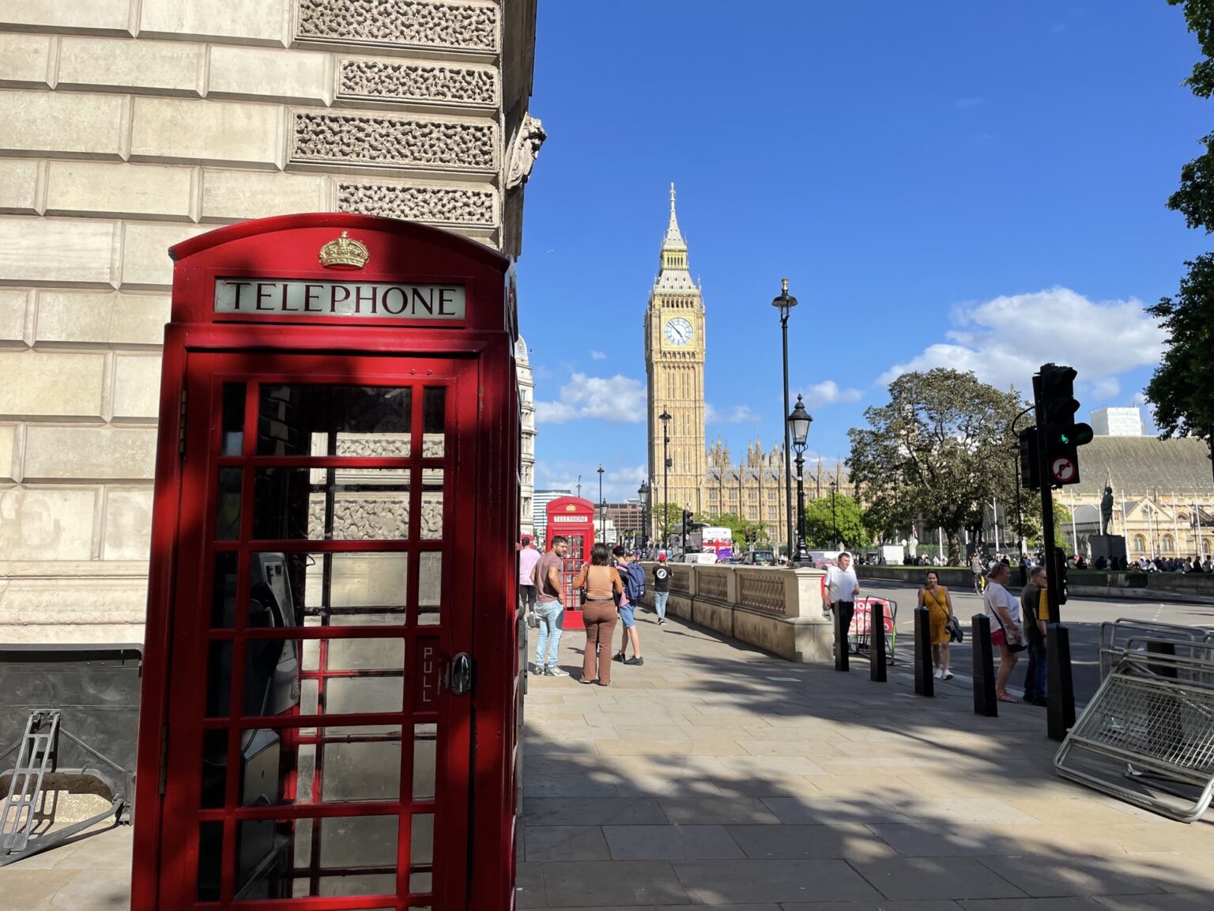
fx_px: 912
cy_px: 456
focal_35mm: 26
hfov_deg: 67.3
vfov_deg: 53.1
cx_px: 607
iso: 32
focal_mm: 4.2
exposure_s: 1/3731
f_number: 1.6
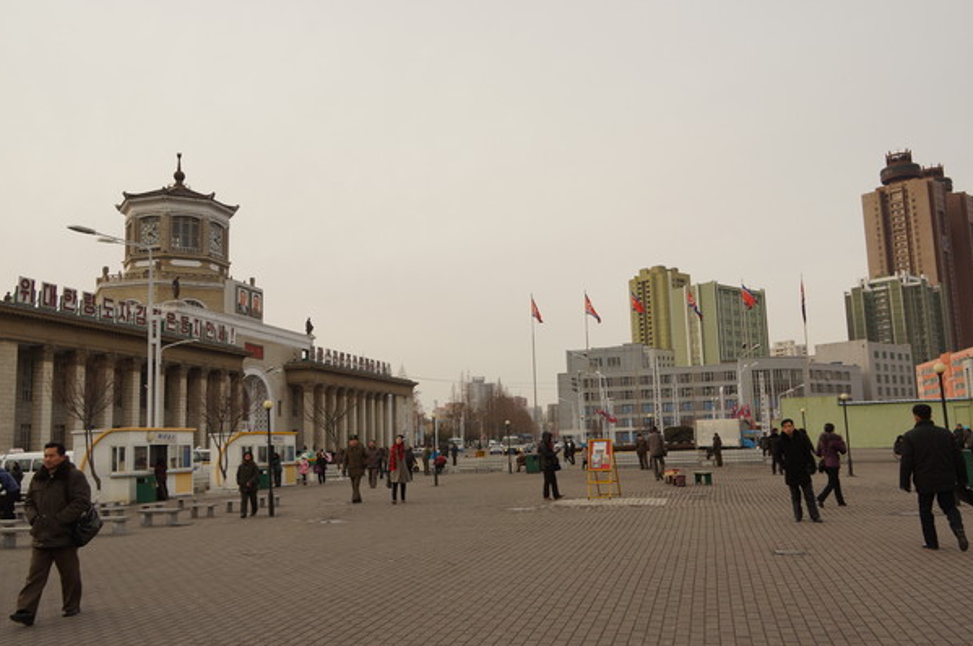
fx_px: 810
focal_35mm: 30
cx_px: 495
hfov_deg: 62.0
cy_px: 326
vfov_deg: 43.5
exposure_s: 1/200
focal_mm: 18
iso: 100
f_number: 6.3
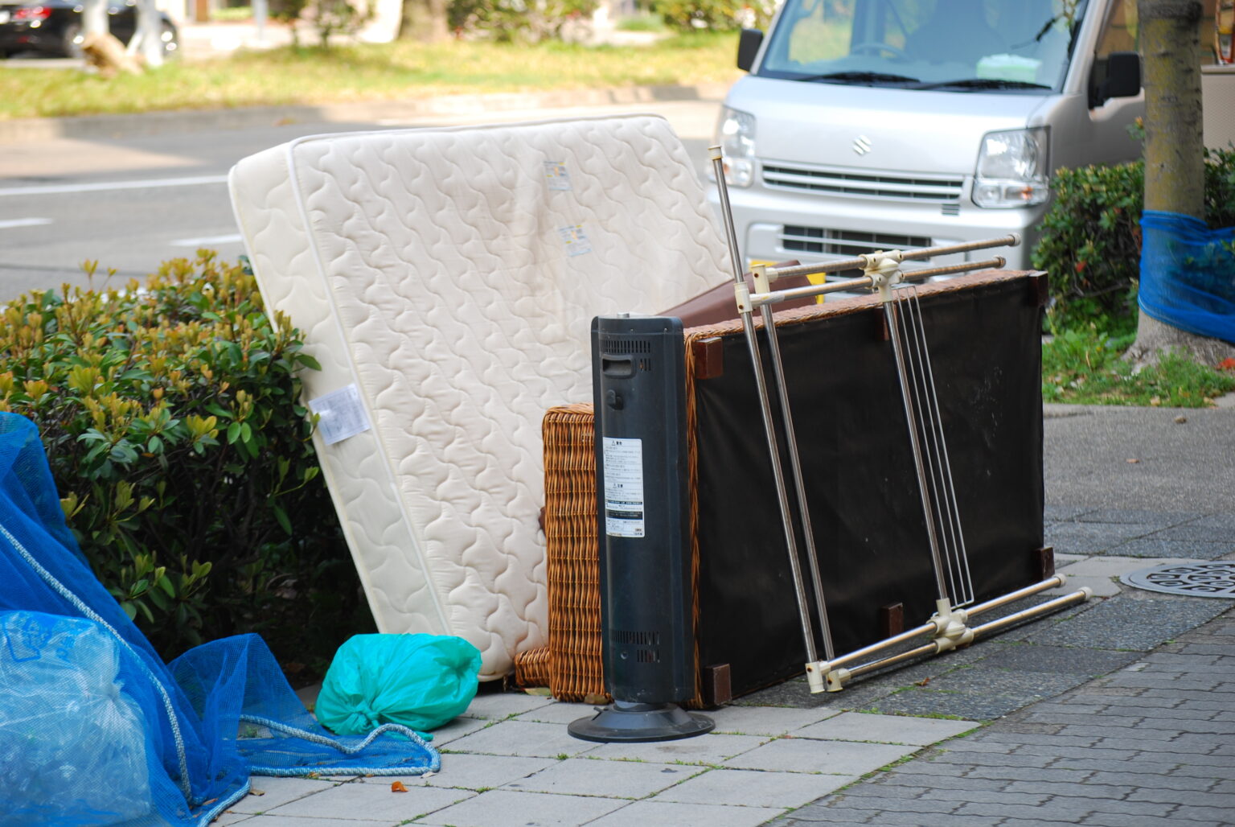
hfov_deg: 18.9
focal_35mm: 108
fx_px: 3709
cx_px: 618
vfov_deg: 12.7
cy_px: 414
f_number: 4.2
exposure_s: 1/125
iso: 100
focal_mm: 72
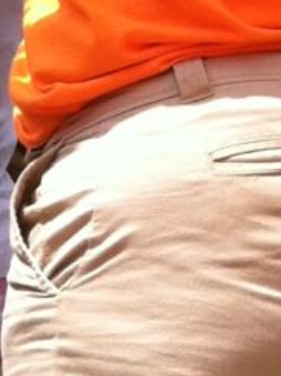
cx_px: -491
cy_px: 223
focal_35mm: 230
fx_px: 2496
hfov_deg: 6.1
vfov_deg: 8.6
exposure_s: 1/909
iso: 80
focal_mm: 3.85
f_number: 2.8
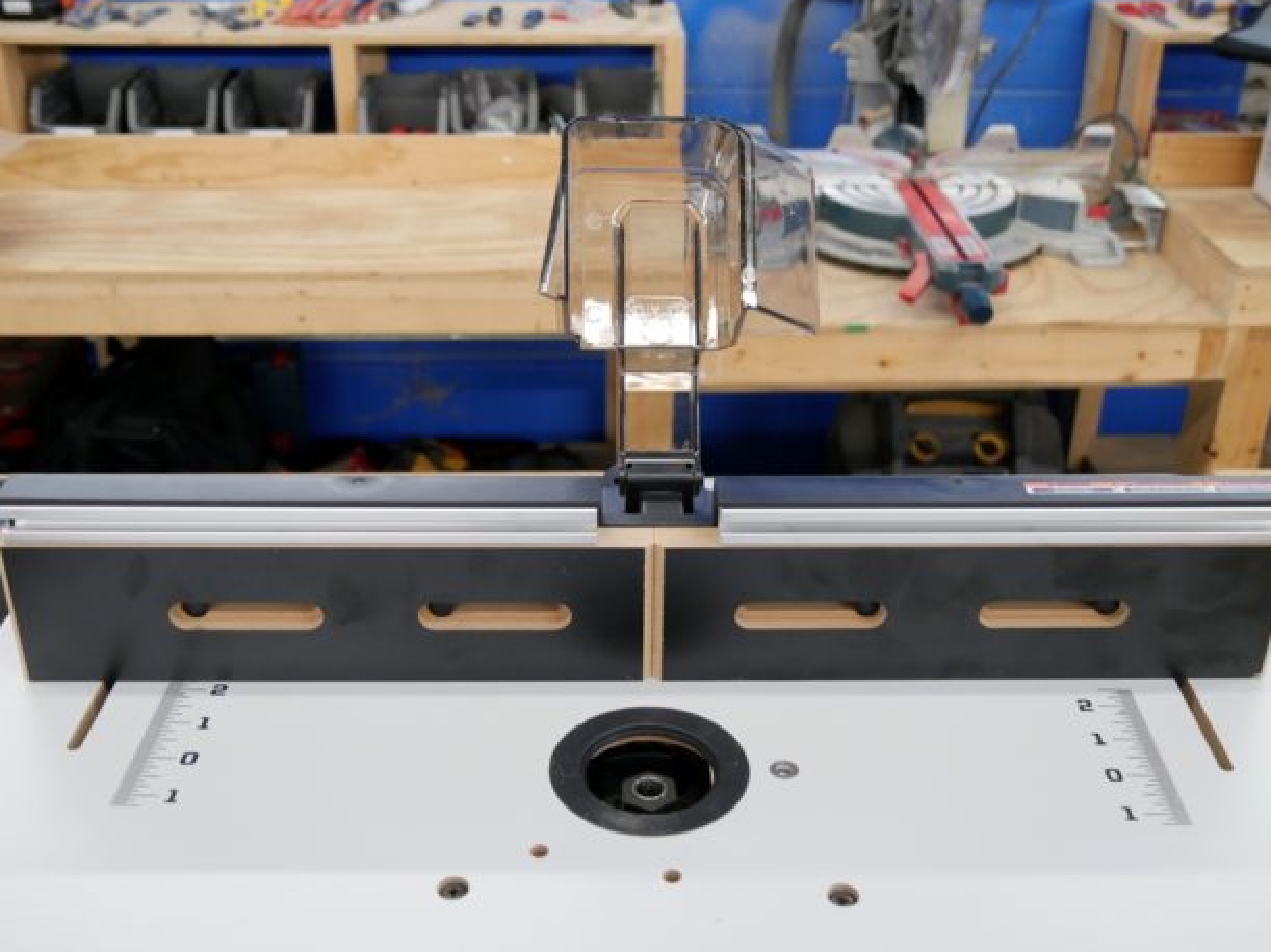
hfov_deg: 47.9
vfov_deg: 36.8
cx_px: 636
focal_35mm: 39
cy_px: 466
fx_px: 1432
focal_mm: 19
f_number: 3.8
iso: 800
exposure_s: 1/60
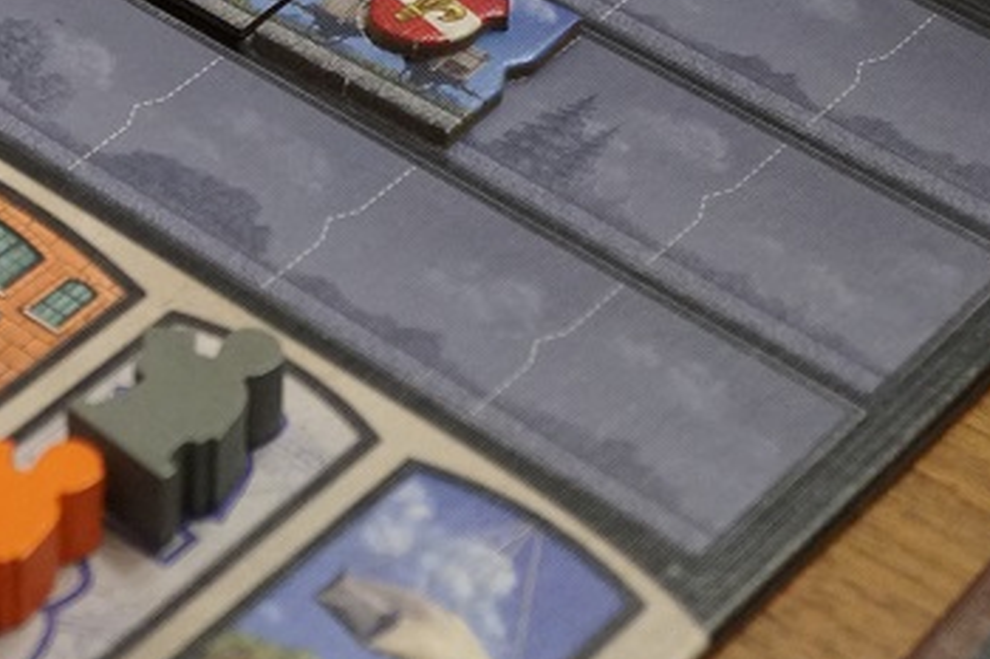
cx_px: -246
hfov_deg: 14.2
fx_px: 3821
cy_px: 45
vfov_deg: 9.8
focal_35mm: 139
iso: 2500
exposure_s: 1/60
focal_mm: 30
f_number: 3.5
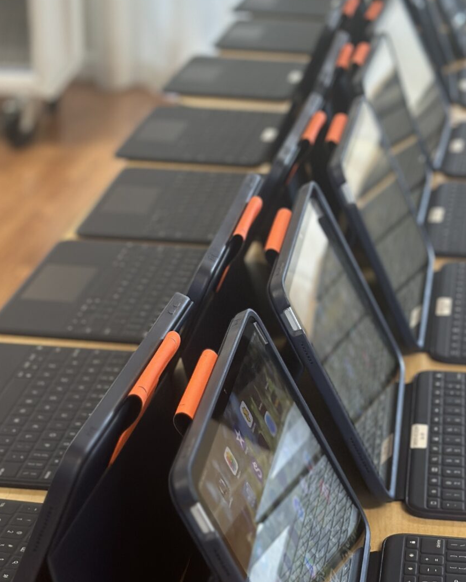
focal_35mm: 91
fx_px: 1568
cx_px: 271
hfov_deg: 16.9
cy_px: 284
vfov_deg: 21.0
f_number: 1.78
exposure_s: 1/60
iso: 100
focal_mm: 6.86
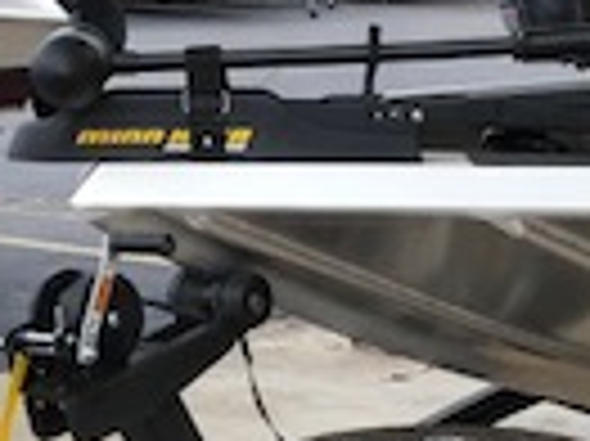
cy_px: 464
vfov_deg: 10.3
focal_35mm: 142
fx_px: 2418
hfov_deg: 13.7
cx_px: 576
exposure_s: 1/30
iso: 40
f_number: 1.8
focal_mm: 3.99
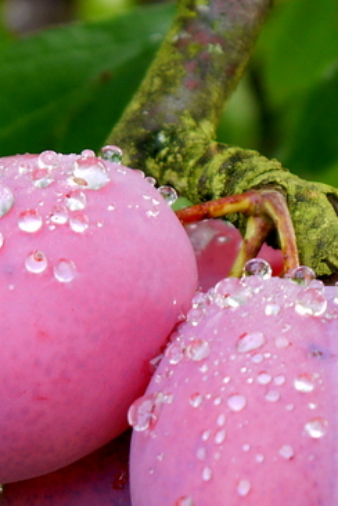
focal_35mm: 123
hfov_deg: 11.1
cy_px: 402
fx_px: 1732
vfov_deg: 16.5
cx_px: 134
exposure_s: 1/60
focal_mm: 25
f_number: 4.6
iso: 125
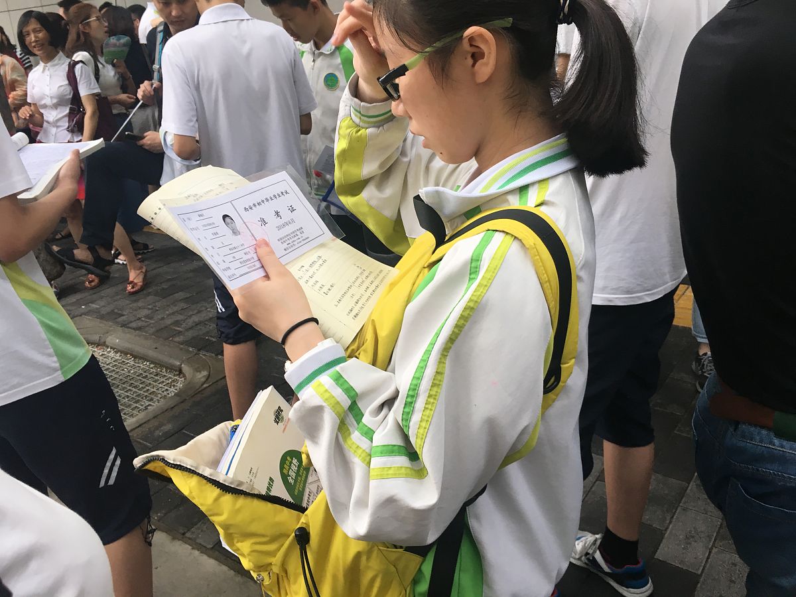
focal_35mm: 29
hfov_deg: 61.7
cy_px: 298
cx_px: 398
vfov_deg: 48.2
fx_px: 667
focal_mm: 4.15
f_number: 2.2
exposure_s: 1/33
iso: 25
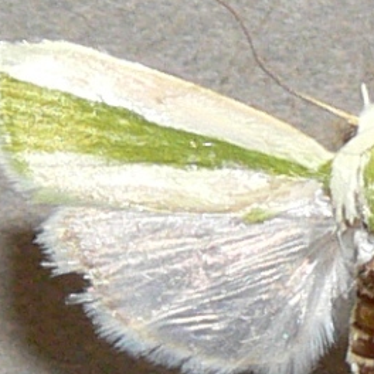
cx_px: 381
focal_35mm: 92
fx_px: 1125
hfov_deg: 18.4
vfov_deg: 18.9
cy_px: 210
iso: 100
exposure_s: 1/30
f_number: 4
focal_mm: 9
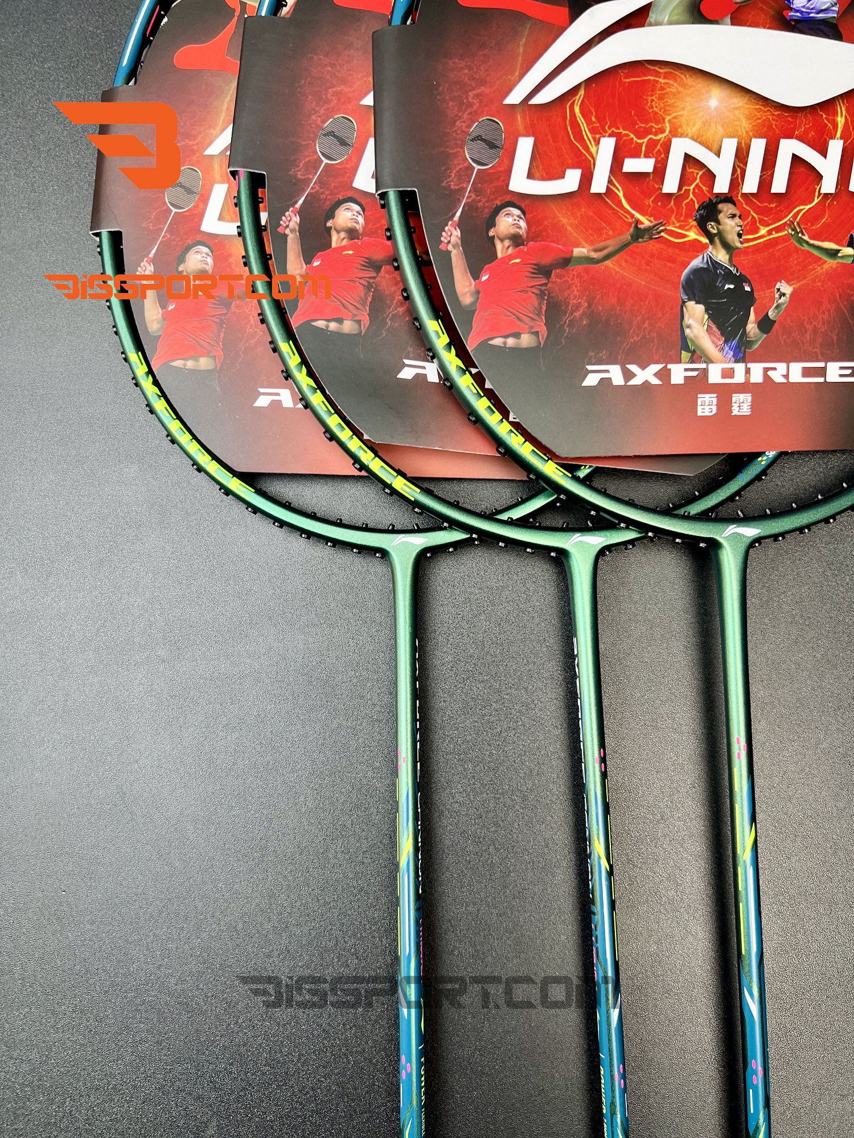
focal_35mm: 26
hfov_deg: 53.1
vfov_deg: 67.3
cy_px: 569
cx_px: 427
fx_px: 855
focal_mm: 5.7
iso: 40
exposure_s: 1/100
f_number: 1.5
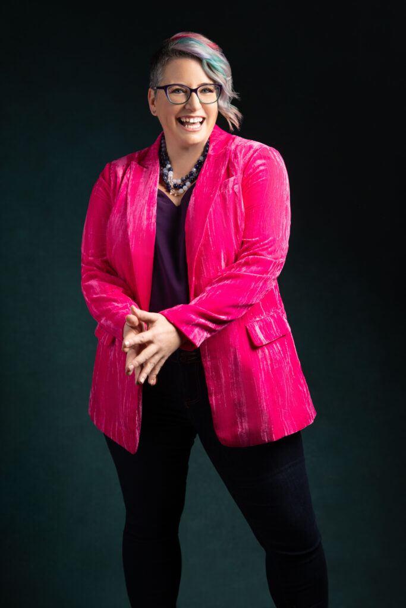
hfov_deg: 19.7
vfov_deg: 29.2
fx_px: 1167
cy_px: 304
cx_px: 203
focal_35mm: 69
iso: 100
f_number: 2.8
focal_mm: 69
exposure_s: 1/125
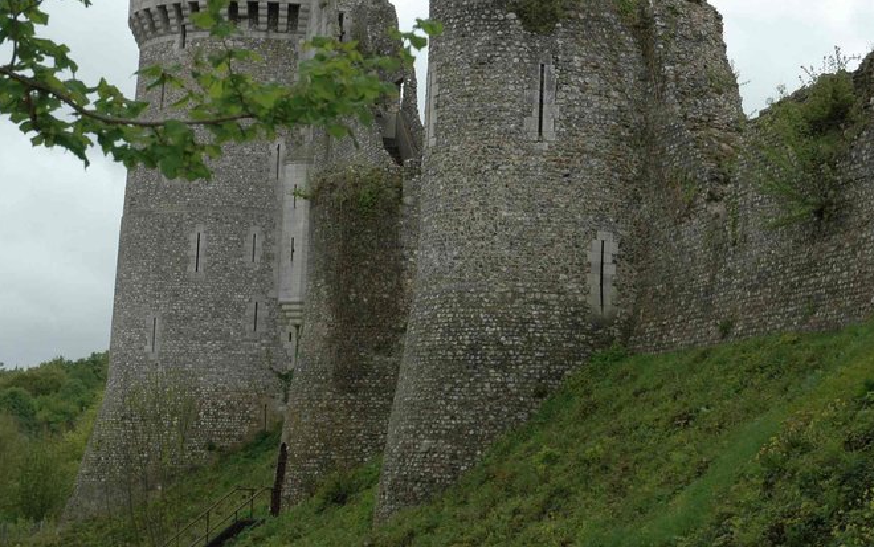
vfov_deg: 14.5
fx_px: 2144
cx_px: 612
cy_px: 215
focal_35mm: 90
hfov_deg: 22.9
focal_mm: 38
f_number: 5.6
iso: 200
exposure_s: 1/500
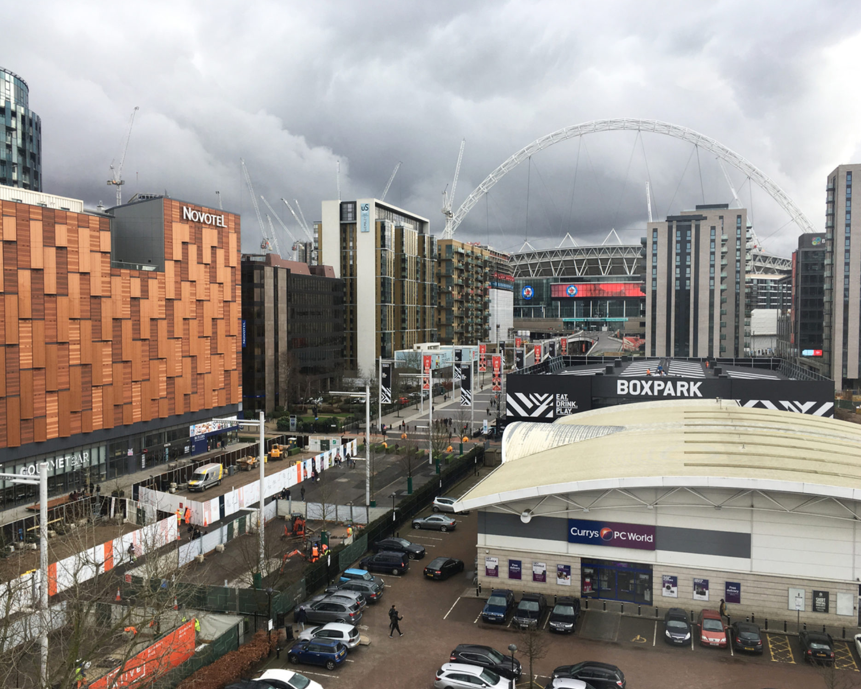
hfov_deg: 57.1
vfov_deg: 47.1
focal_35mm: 31
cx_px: 405
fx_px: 790
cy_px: 351
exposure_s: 1/413
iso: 25
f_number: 2.2
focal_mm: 4.15
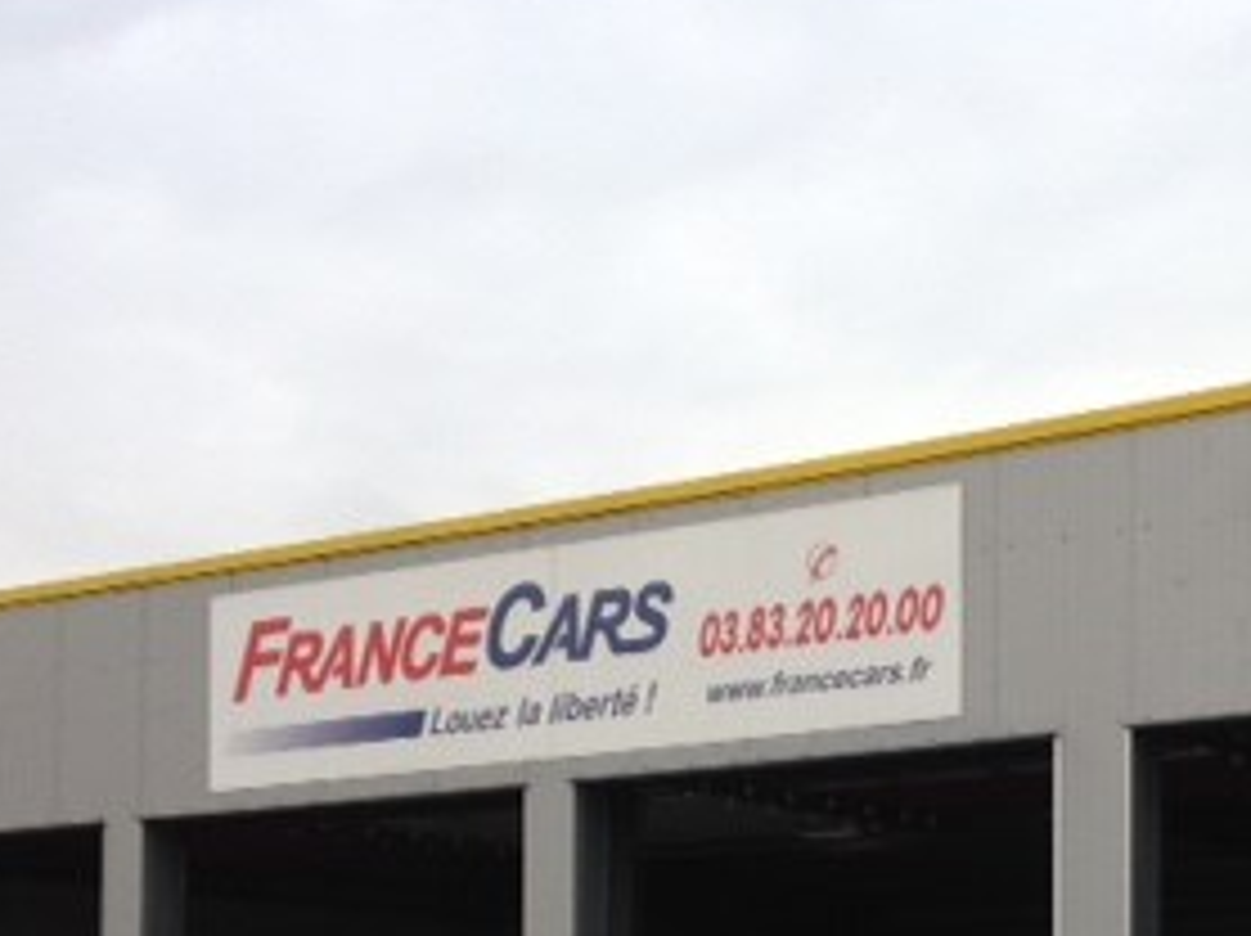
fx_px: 2744
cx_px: 1116
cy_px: 1012
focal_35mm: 76
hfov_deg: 24.9
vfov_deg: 18.7
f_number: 2.4
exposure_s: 1/120
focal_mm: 4.12
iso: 64
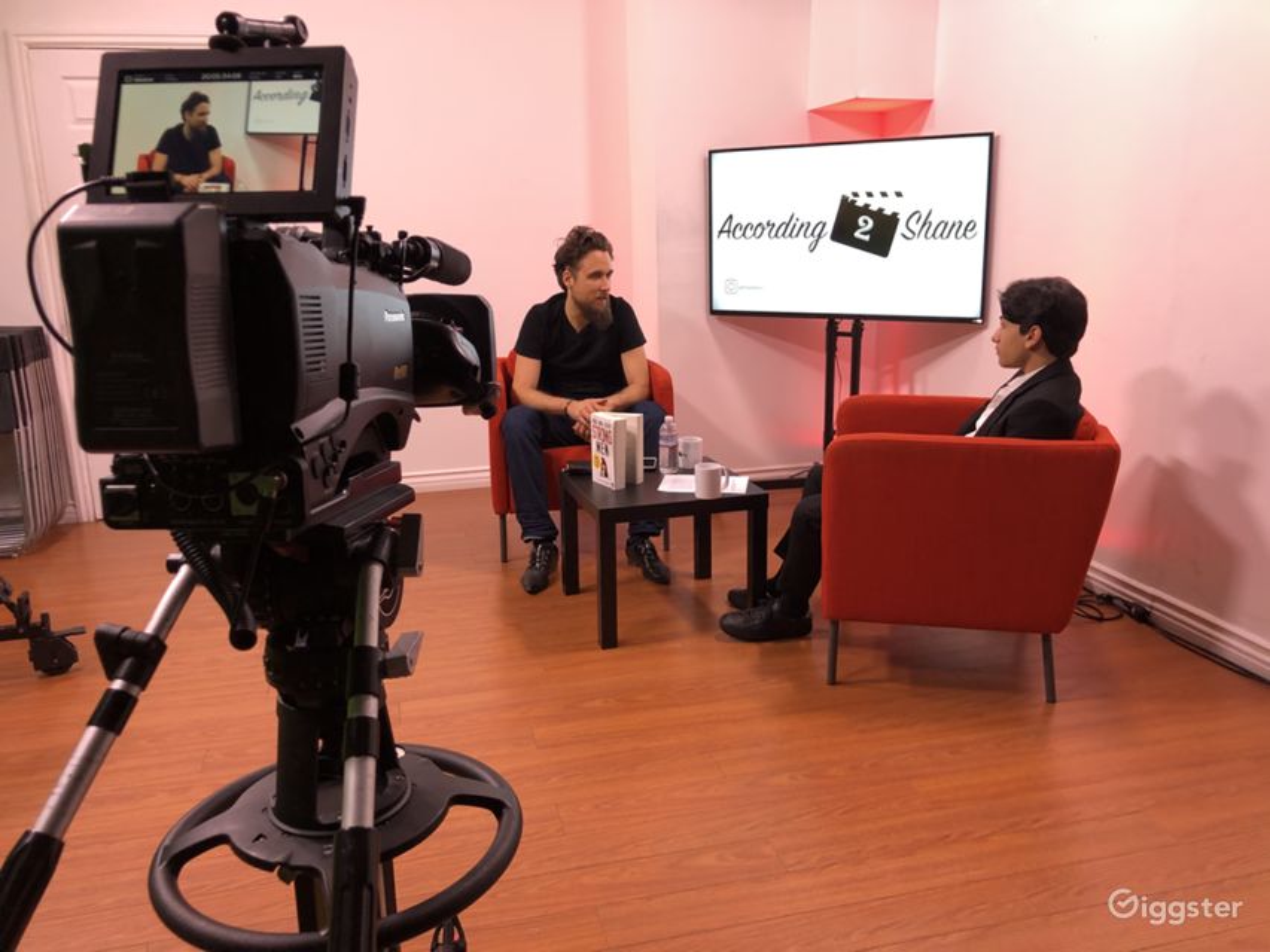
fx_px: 1027
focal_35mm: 28
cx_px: 635
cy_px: 476
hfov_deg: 63.4
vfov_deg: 49.8
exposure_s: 1/30
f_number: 1.8
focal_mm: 4
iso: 32
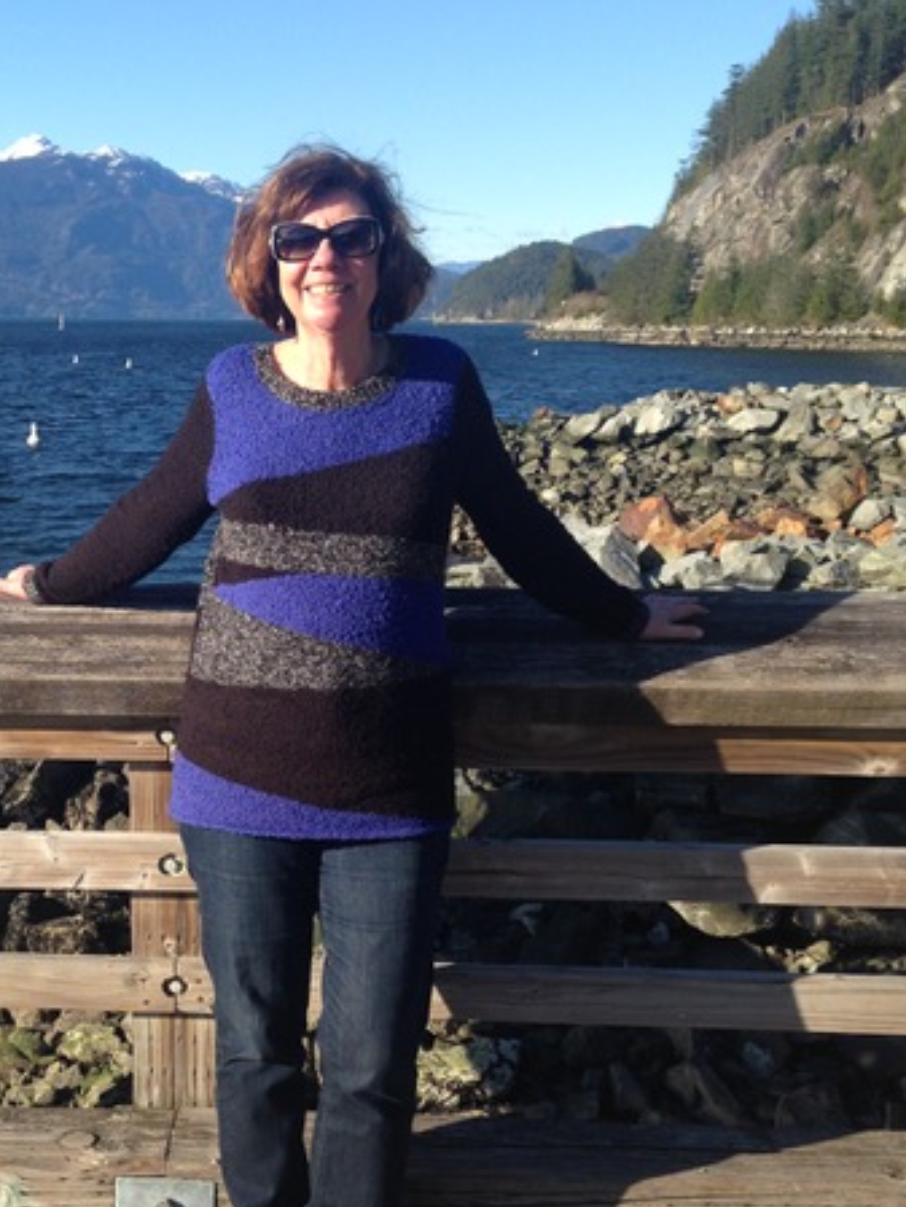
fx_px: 1639
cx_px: 280
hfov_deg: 30.6
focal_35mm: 47
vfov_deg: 40.2
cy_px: 729
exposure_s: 1/903
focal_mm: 4.12
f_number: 2.4
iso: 50
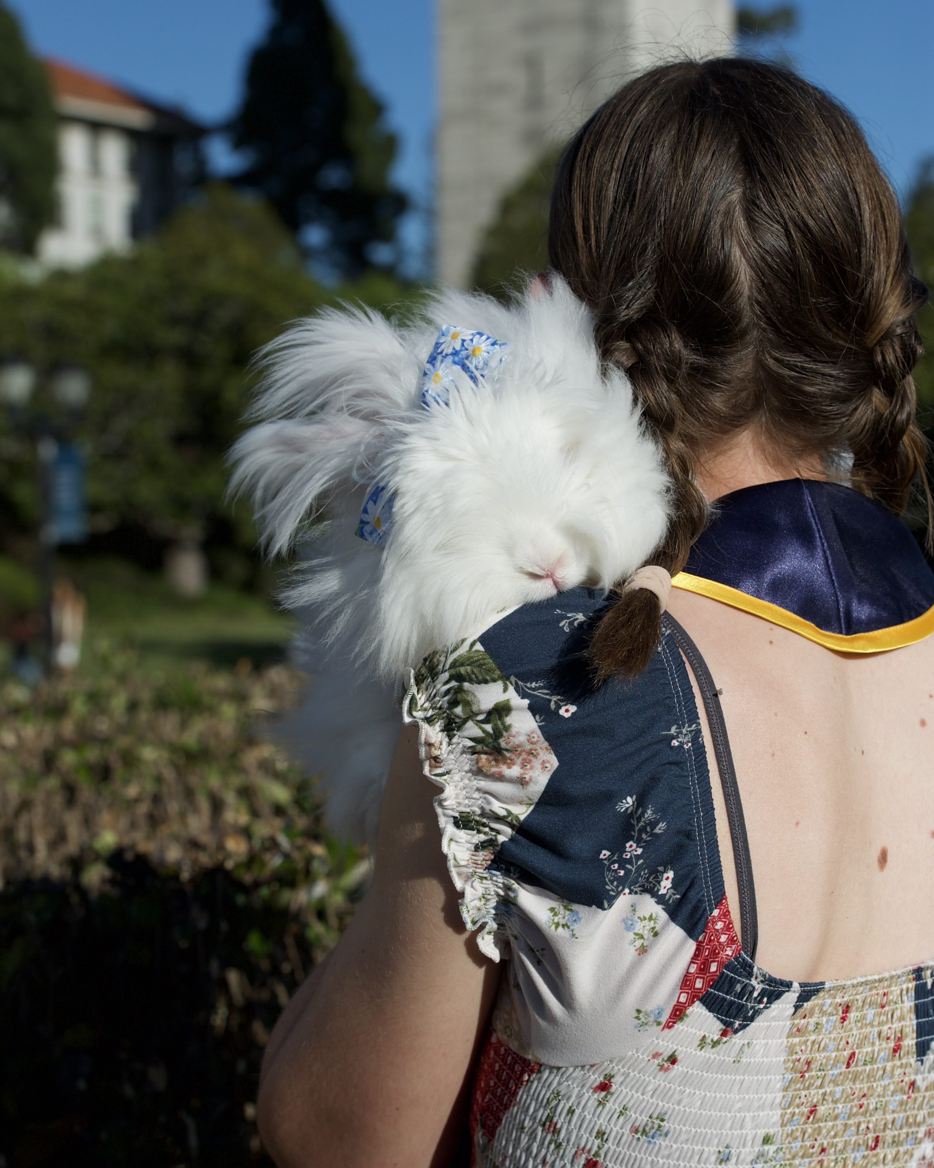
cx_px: 467
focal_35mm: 79
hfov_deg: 19.4
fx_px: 2729
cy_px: 622
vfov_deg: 24.1
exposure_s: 1/3200
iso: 640
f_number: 6.3
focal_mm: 70
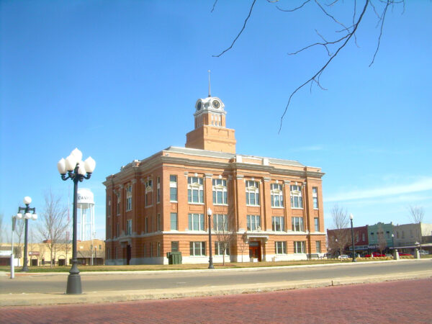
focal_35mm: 38
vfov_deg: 37.7
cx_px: 216
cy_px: 162
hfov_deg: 49.0
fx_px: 474
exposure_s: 1/458
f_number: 4.6
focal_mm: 6.3
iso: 50
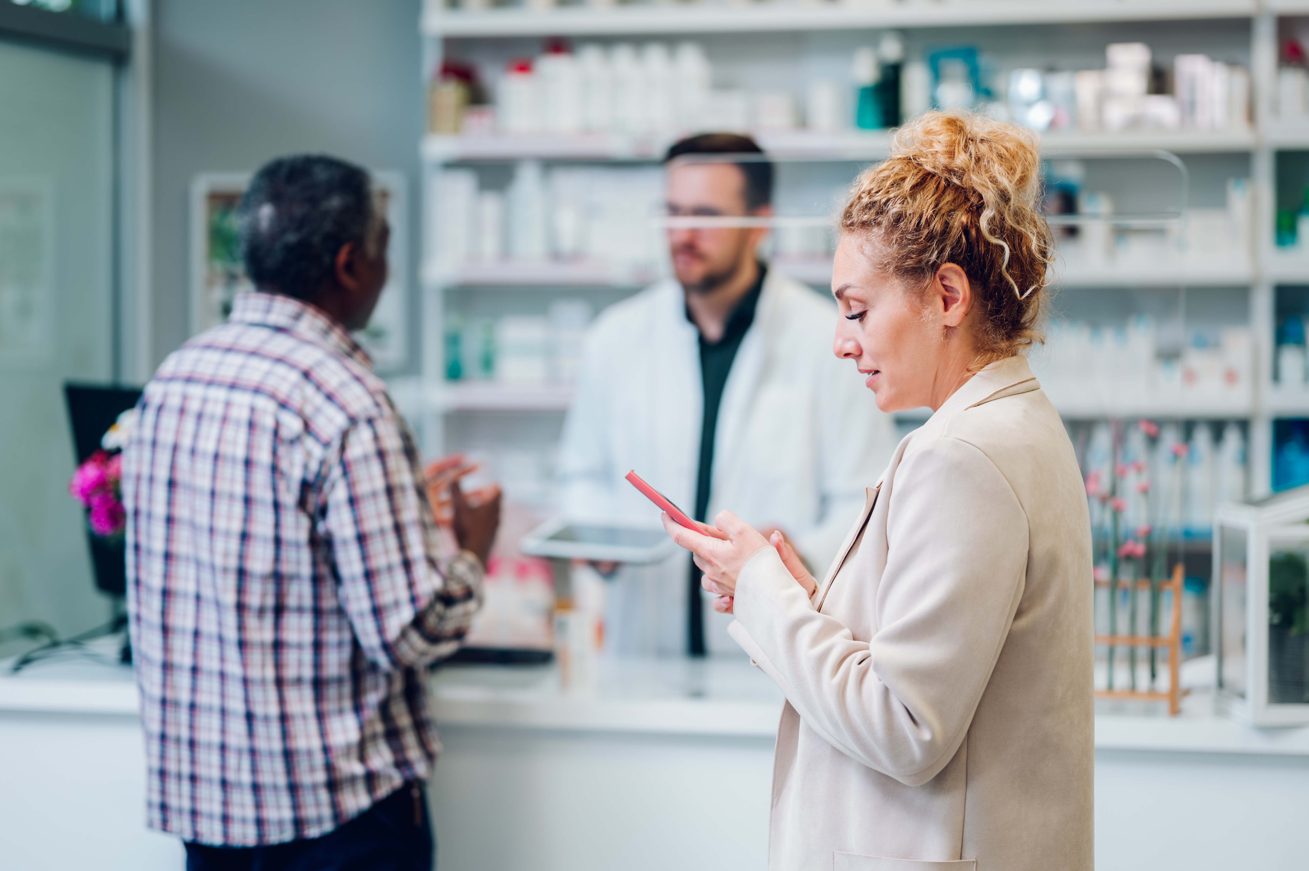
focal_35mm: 85
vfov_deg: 16.1
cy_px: 436
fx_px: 3089
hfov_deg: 23.9
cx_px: 654
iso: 200
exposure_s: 1/200
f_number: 2
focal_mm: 85
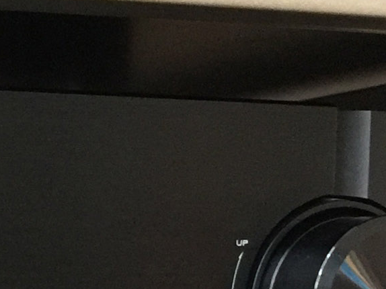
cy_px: 480
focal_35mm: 165
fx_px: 1839
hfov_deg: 10.7
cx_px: -438
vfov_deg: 8.7
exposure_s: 1/8
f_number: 2.2
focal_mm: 4.15
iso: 125
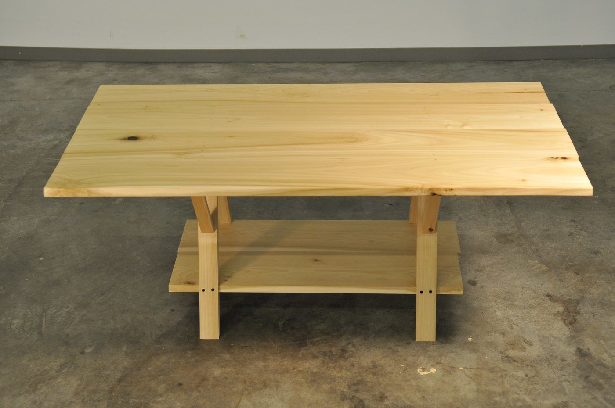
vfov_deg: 25.7
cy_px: 204
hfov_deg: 37.9
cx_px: 308
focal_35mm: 52
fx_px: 896
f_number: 3.5
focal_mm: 35
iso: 800
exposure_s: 1/100
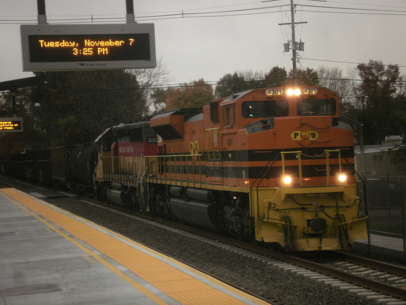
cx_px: 203
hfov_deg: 18.7
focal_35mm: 105
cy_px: 152
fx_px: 1232
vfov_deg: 14.1
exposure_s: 1/100
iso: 250
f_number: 5.9
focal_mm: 18.6
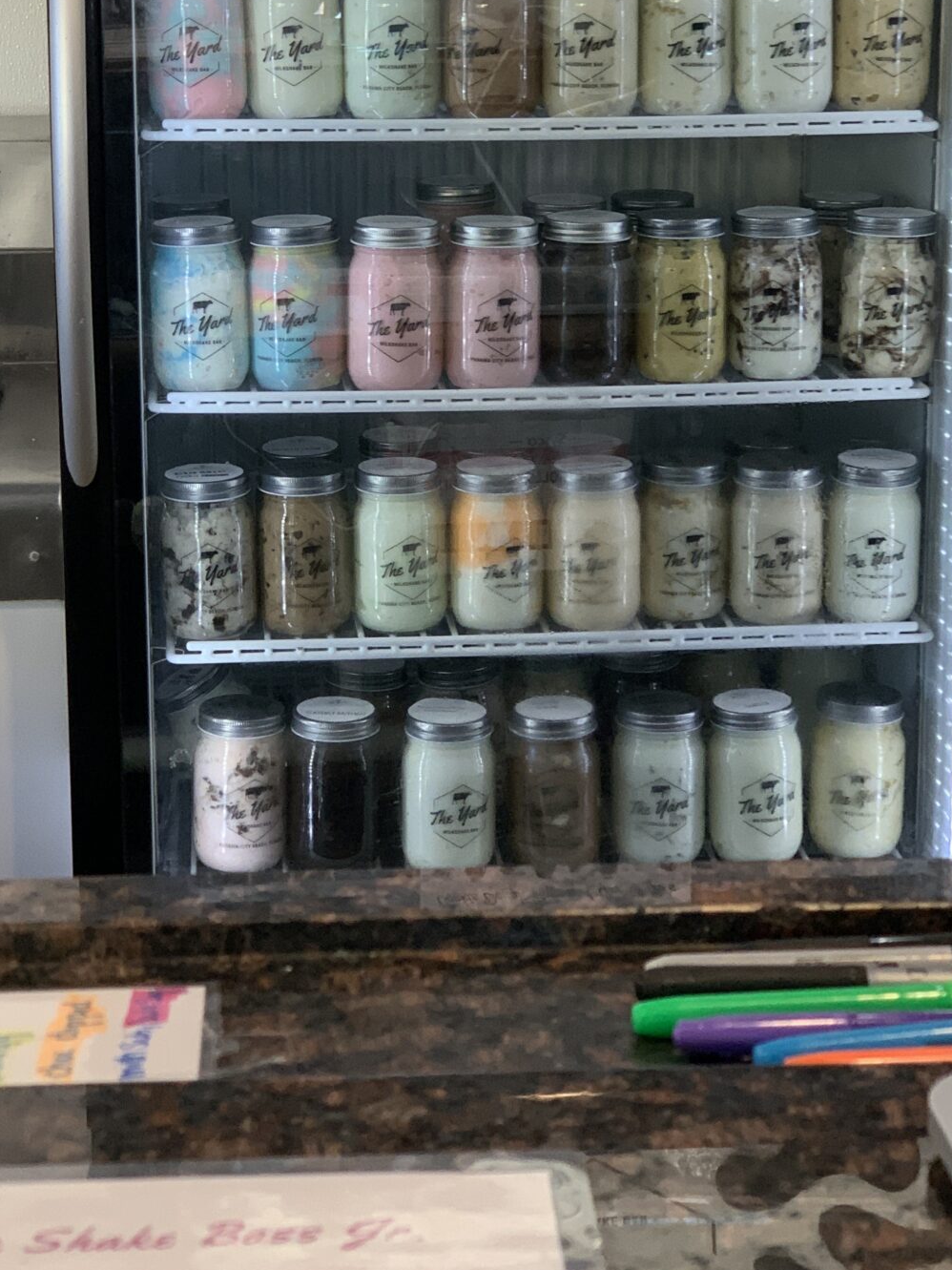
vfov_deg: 24.2
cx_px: 380
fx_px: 2934
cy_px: 353
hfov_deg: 18.4
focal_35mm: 80
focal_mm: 6
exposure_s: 1/60
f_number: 2.4
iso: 100
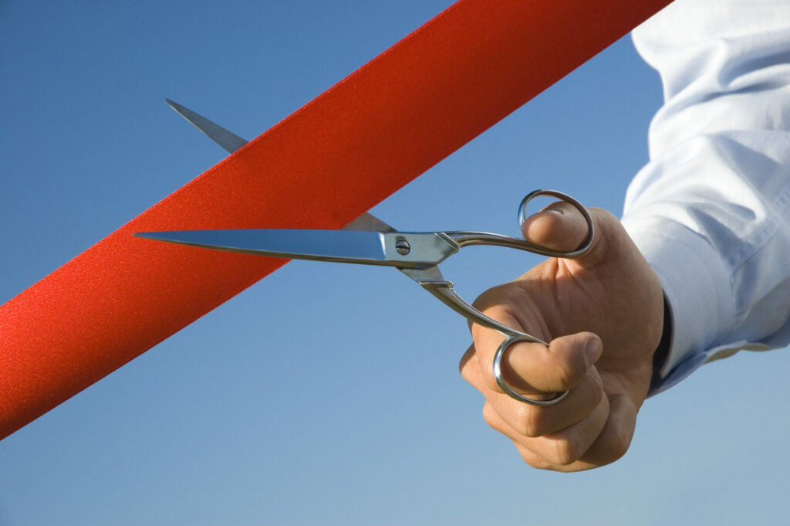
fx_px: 2302
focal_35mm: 105
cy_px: 263
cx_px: 395
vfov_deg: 13.0
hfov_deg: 19.5
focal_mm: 70
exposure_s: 1/100
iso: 200
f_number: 8
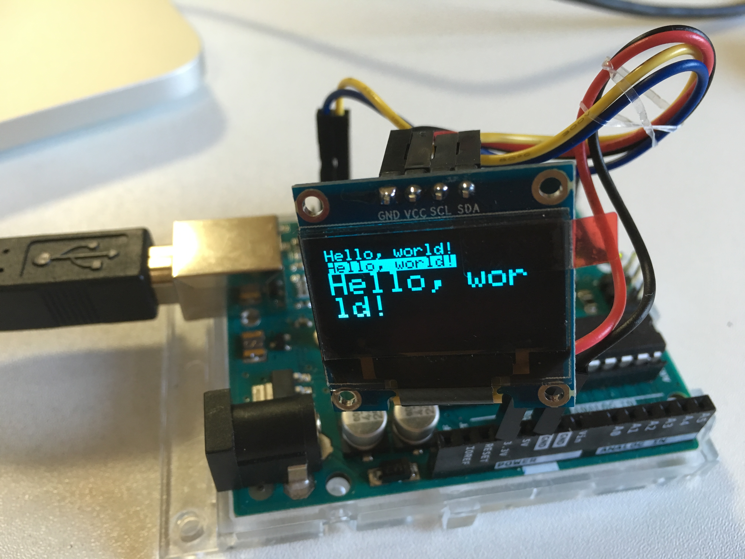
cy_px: 280
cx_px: 372
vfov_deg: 48.2
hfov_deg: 61.7
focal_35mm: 29
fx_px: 624
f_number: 2.2
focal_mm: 4.15
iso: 100
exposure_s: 1/30
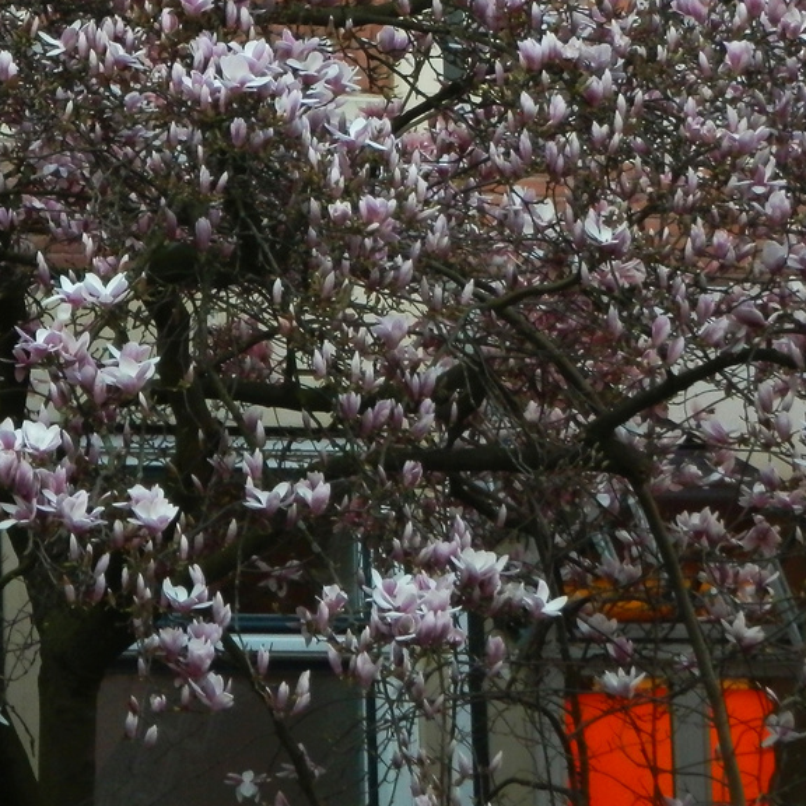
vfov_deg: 6.2
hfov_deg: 6.2
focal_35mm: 283
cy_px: 83
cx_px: -6
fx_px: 7455
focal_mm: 22.9
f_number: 5.3
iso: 200
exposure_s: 1/100
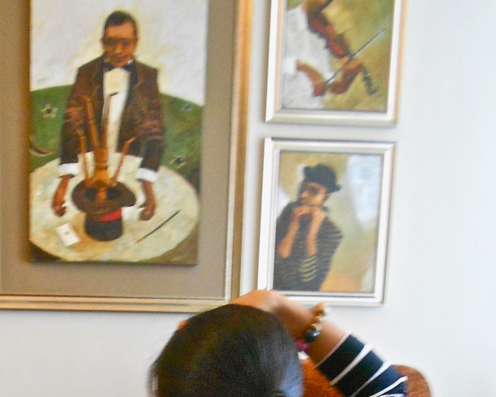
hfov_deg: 30.6
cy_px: 524
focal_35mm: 60
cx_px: 95
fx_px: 881
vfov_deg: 22.5
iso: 400
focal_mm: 4.6
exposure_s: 1/20
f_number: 3.2
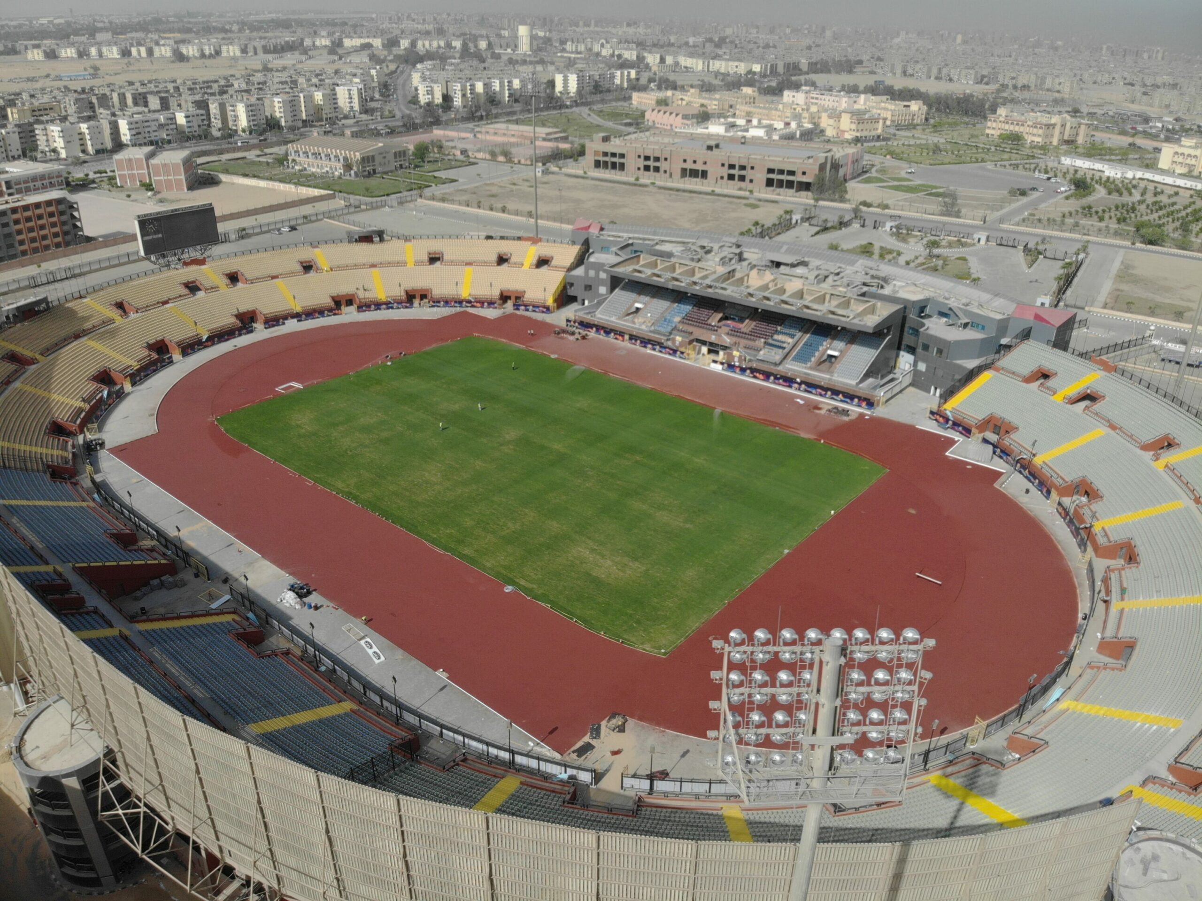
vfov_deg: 56.8
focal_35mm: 24
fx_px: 833
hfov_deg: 71.6
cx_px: 601
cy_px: 450
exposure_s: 1/1279
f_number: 2.8
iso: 100
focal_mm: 4.5
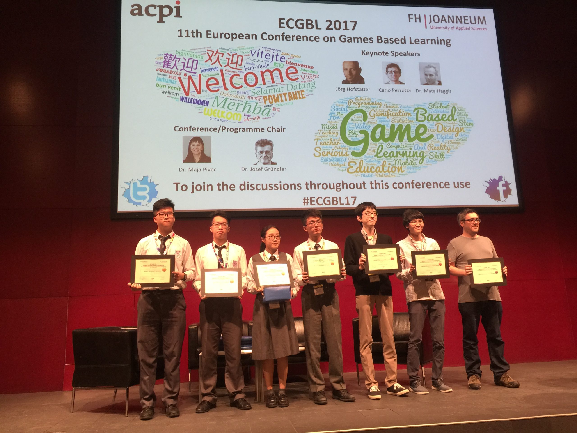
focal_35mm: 29
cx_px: 288
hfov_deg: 61.7
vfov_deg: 48.2
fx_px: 483
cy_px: 216
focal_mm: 4.15
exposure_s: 1/33
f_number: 2.2
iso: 64
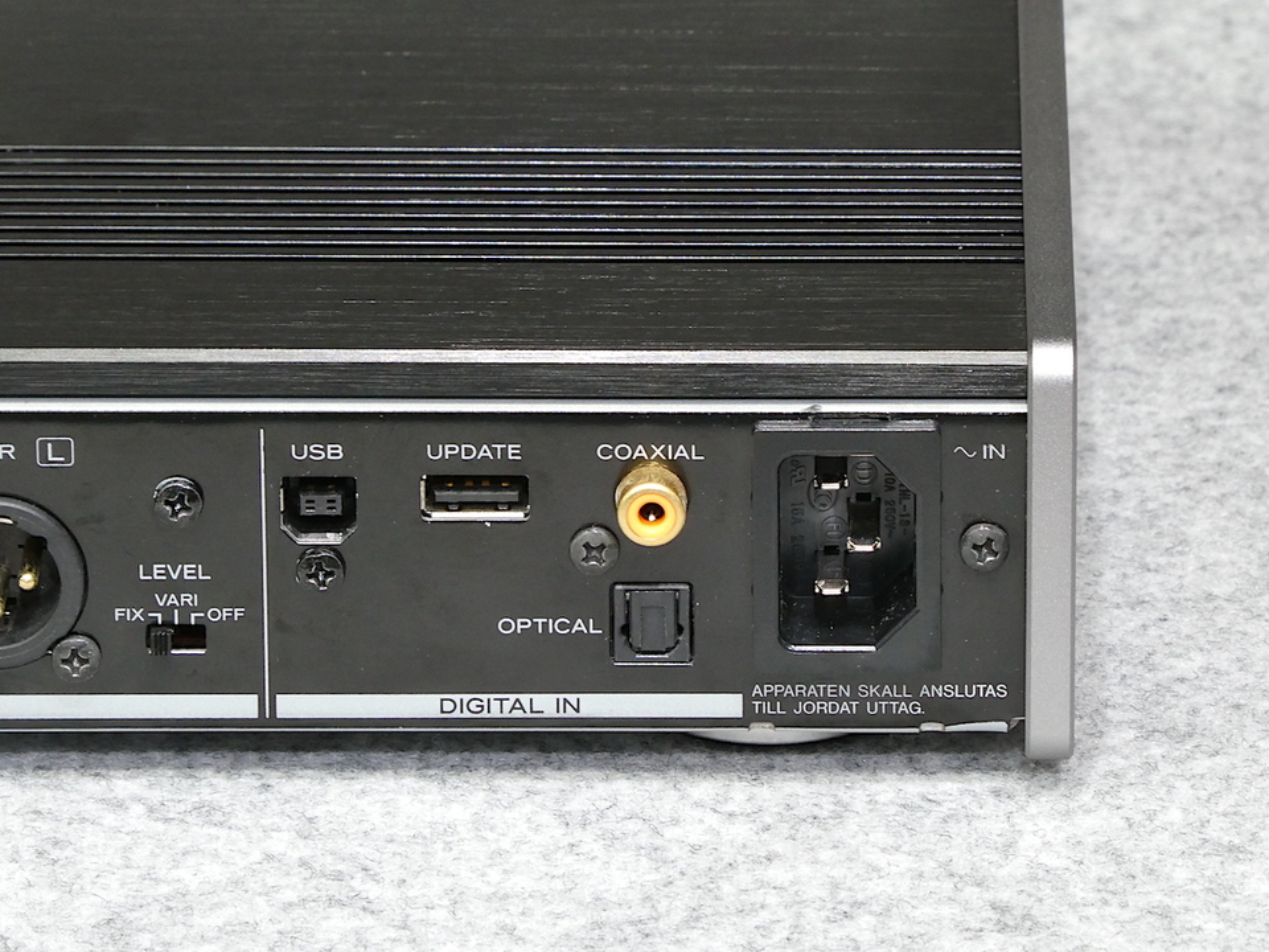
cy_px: 476
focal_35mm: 300
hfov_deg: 6.6
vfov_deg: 5.0
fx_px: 10998
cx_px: 634
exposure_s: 1/4
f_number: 7.1
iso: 400
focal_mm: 53.8
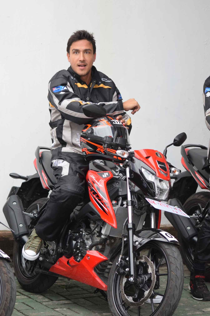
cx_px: 105
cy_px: 158
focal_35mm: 142
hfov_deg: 9.6
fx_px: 1247
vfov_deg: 14.4
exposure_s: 1/500
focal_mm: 95
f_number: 4
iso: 1250
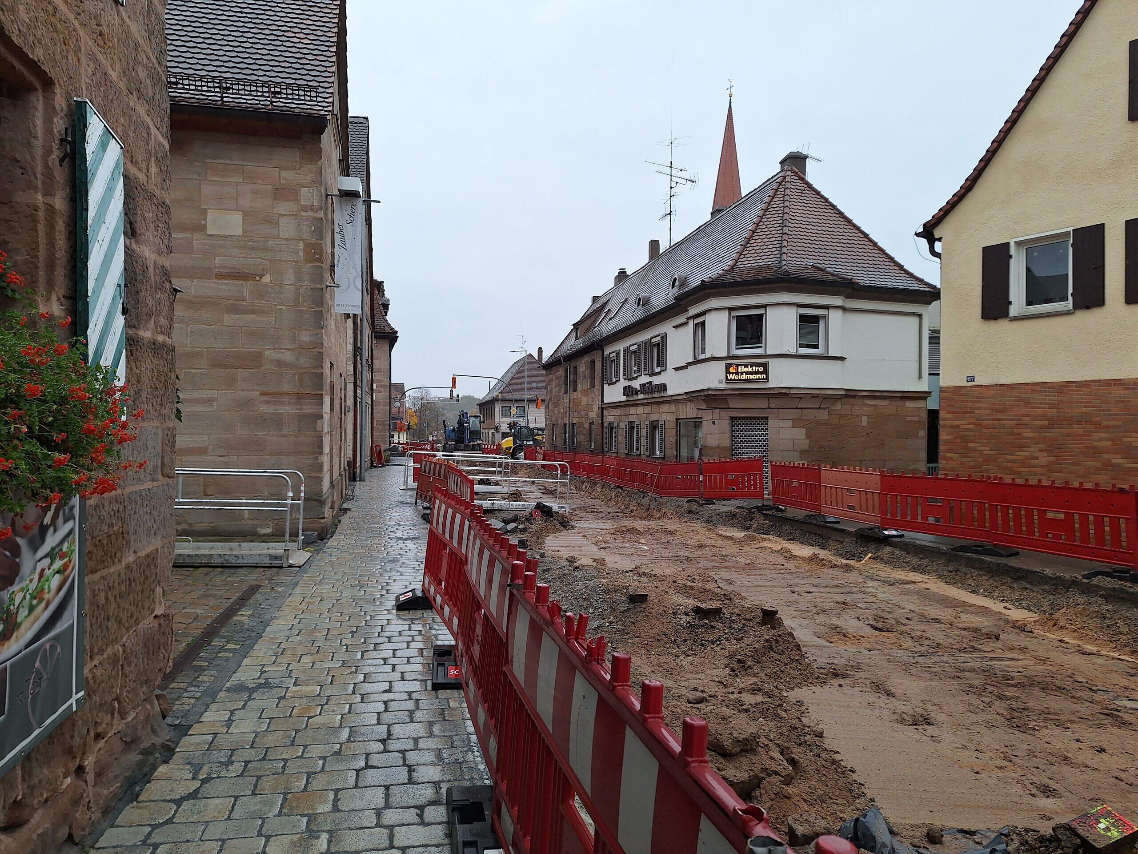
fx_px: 756
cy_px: 427
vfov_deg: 58.9
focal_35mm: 23
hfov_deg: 73.9
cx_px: 569
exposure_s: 1/195
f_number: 1.8
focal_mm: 5.54
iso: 40
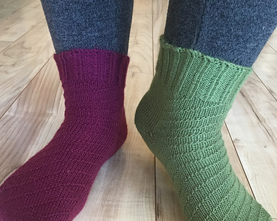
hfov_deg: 45.8
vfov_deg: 35.8
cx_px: 133
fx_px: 328
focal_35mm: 40
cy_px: 183
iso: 160
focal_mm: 4.15
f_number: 2.2
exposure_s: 1/30
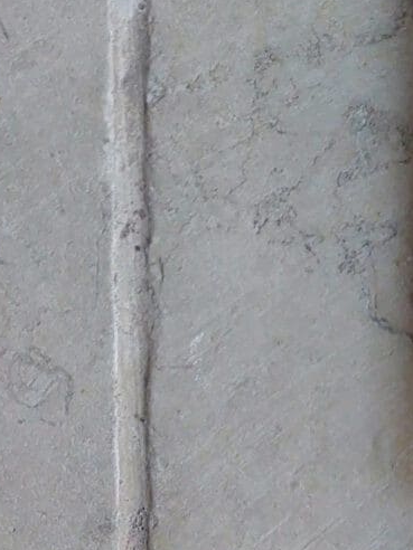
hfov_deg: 13.1
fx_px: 1591
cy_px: -279
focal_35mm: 100
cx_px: 791
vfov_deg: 17.6
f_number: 1.8
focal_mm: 5.23
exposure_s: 1/60
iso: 80
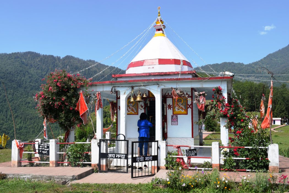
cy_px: 96
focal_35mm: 36
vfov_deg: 36.9
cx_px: 144
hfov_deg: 53.1
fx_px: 289
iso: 200
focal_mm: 24
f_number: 10
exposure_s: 1/400
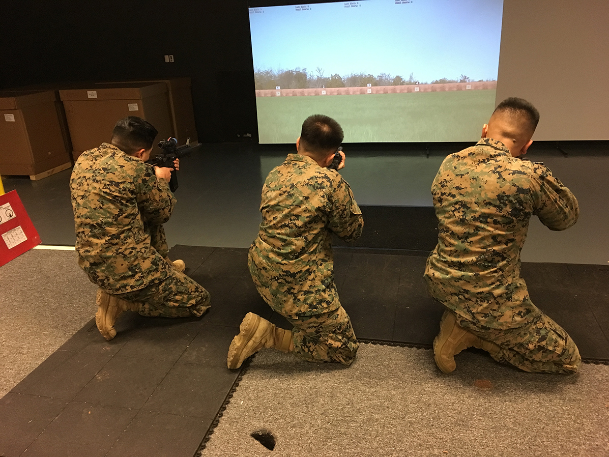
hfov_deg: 61.7
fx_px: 510
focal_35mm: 29
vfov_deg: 48.2
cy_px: 228
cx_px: 304
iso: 200
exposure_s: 1/30
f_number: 2.2
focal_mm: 4.15
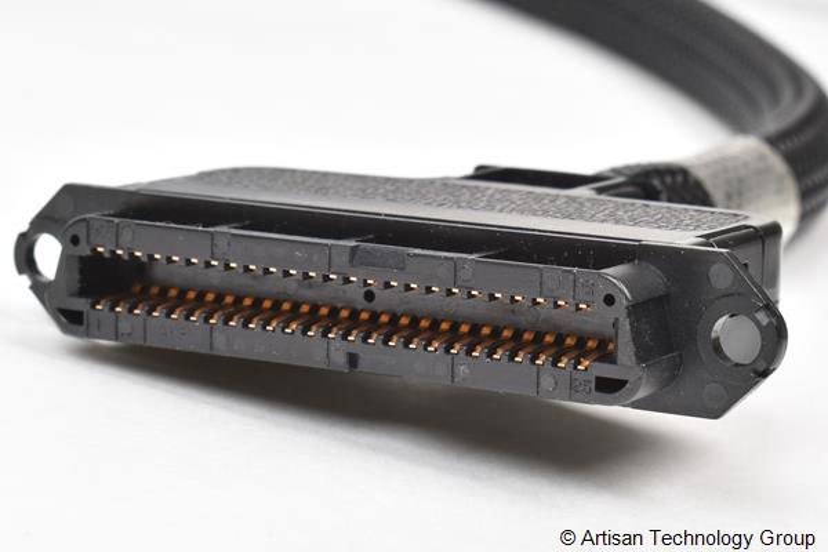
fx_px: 1897
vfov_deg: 16.6
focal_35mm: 82
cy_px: 276
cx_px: 414
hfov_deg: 24.6
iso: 200
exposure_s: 1/200
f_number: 13
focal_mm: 55
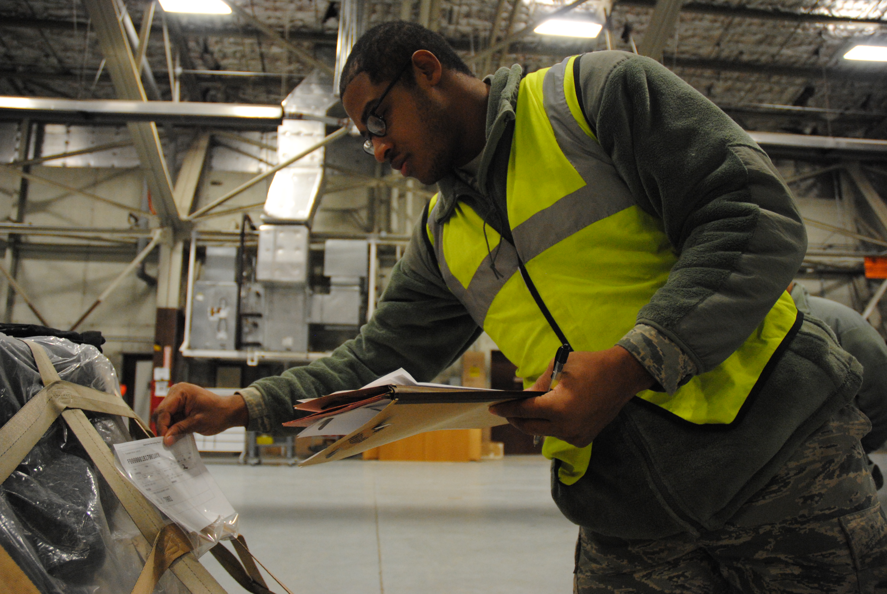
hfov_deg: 67.3
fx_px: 666
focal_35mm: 27
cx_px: 444
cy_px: 297
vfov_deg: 48.0
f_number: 3.5
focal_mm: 18
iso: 900
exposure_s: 1/30
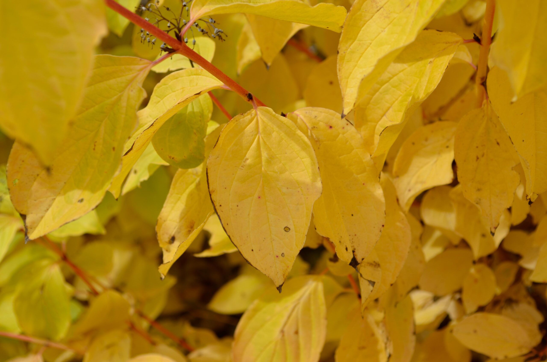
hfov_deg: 28.1
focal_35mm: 72
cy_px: 181
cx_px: 274
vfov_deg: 18.8
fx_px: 1092
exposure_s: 1/250
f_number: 8
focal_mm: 48
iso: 125
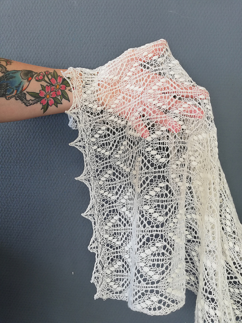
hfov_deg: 51.4
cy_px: 162
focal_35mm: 27
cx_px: 121
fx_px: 252
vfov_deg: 65.3
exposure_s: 1/50
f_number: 2.2
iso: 100
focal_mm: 3.81
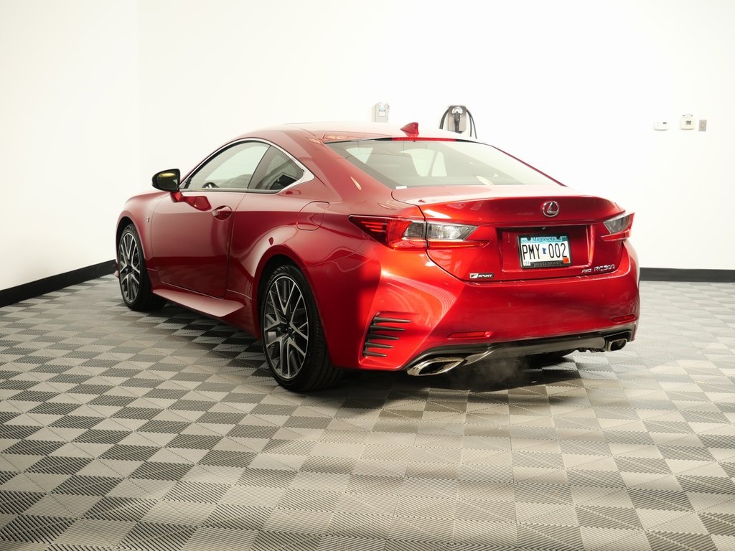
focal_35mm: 44
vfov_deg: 32.9
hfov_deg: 42.9
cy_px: 276
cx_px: 368
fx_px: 934
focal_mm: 22
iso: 250
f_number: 4.2
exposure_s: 1/200
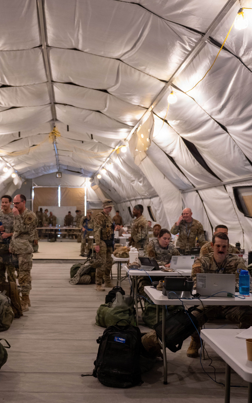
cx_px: 74
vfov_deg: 47.2
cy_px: 205
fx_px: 461
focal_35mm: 42
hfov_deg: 30.2
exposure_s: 1/125
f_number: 2.8
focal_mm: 27
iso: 1250
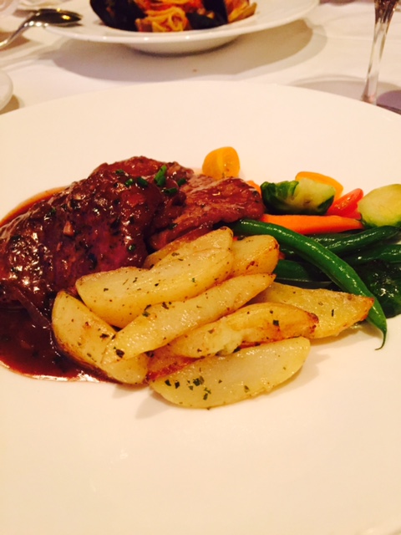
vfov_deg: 61.7
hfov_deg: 48.2
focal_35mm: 29
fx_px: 448
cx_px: 200
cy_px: 268
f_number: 2.2
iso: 250
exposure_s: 1/15
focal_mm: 4.15
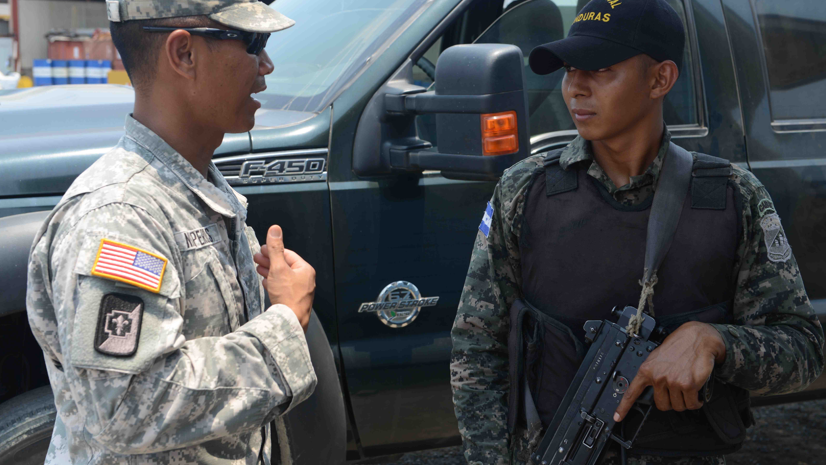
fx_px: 1226
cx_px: 412
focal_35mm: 56
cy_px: 220
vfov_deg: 21.4
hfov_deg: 37.2
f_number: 7.1
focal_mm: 50
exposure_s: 1/200
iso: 125
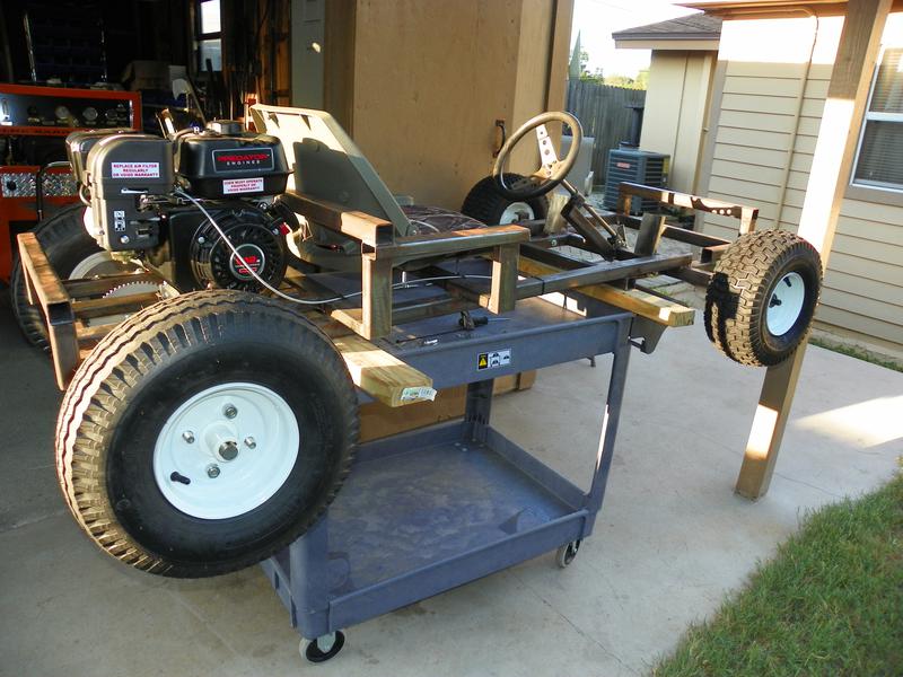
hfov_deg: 67.3
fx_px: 678
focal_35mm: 26
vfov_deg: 53.1
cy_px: 338
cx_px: 452
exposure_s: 1/100
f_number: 2.8
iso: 64
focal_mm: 4.6
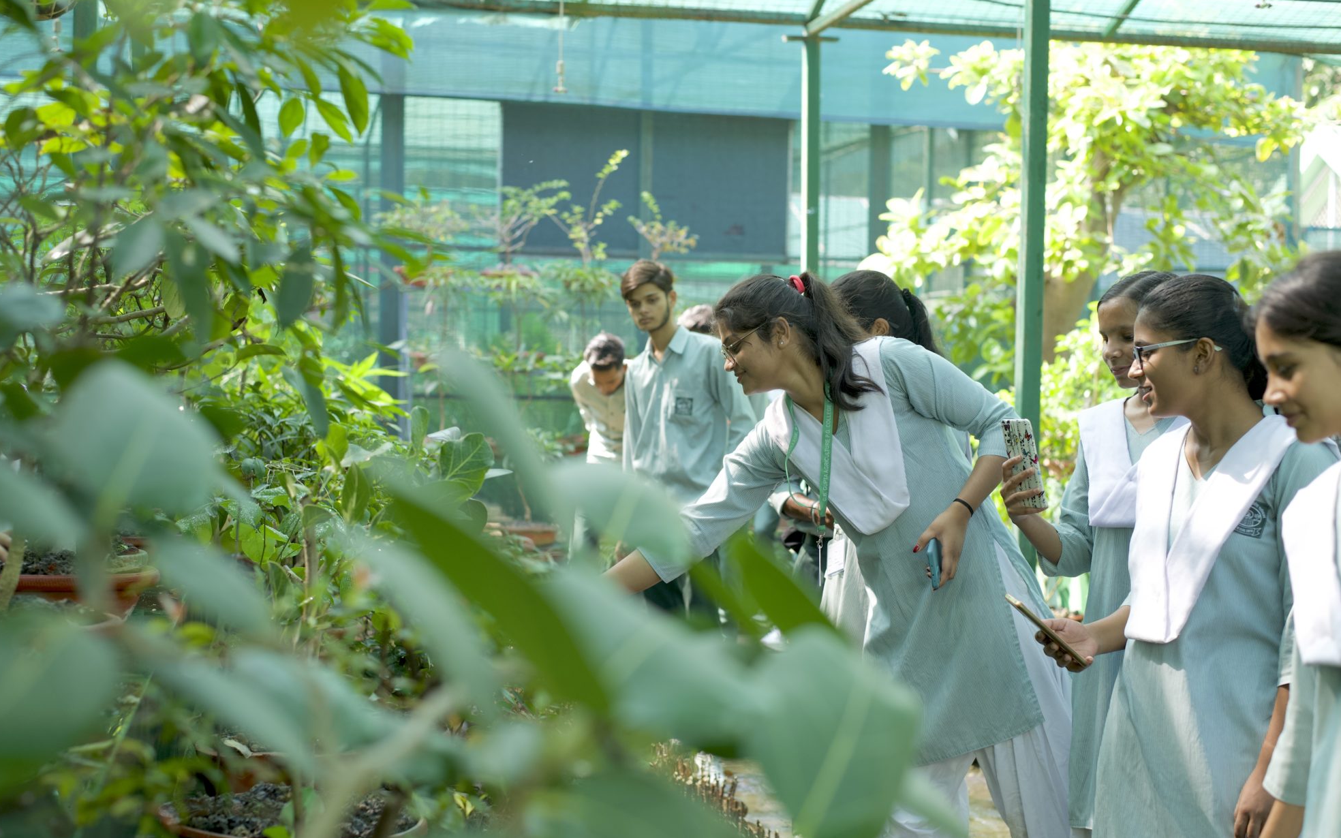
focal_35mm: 53
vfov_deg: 24.4
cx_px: 678
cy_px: 460
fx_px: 1937
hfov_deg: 38.2
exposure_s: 1/400
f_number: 3.2
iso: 400
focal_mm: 50
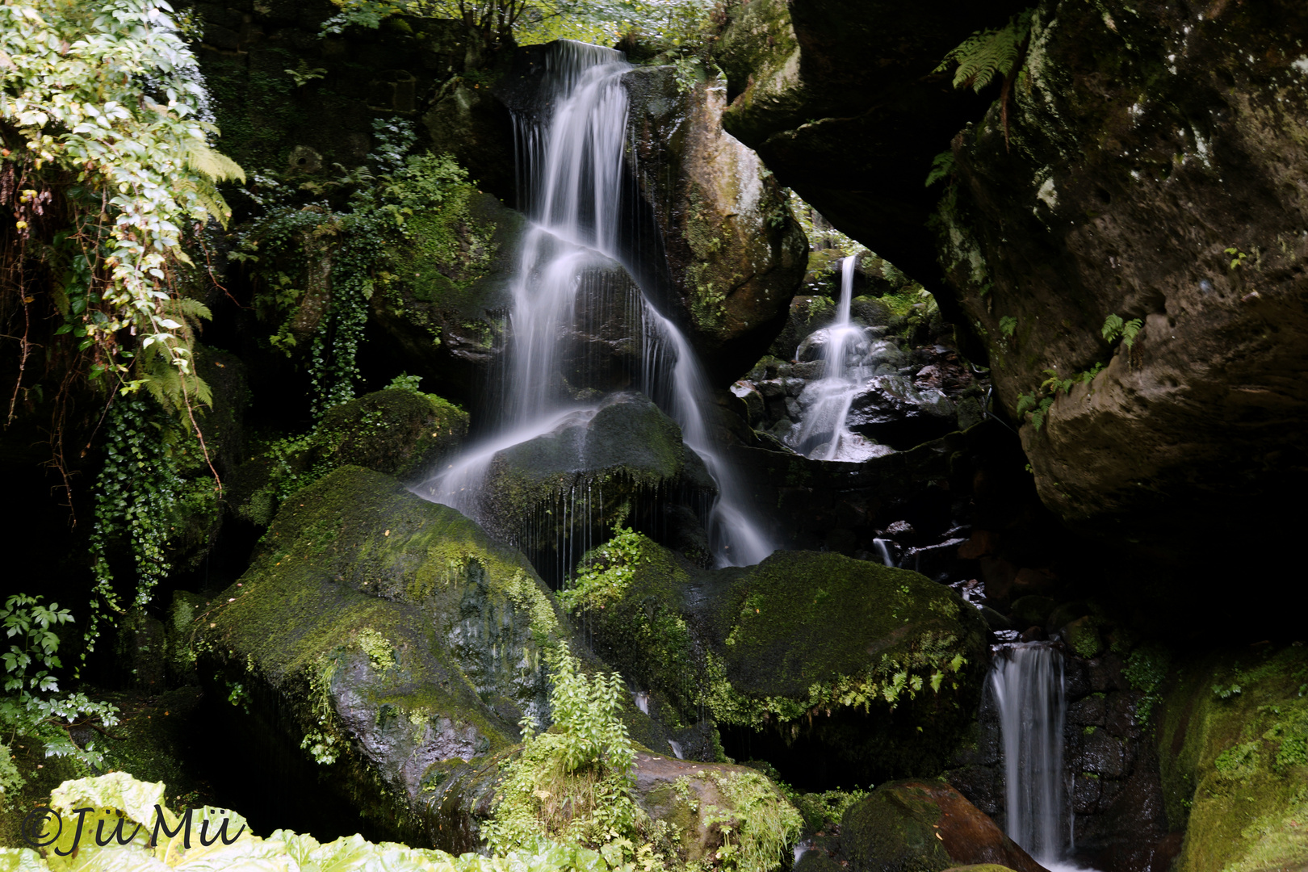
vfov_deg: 36.9
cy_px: 436
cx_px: 654
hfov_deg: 53.1
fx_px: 1308
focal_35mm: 36
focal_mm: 24
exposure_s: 1/1.25
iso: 100
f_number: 9
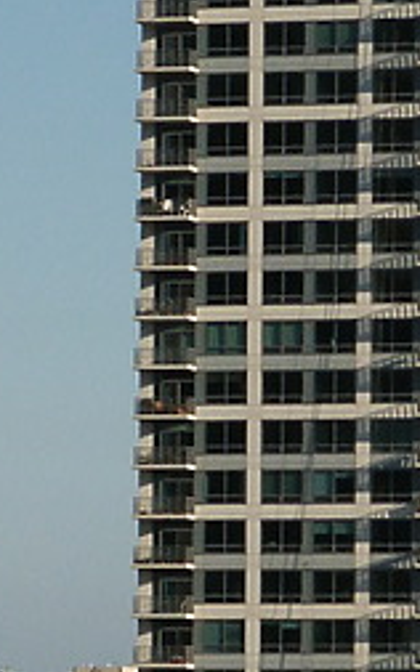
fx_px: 7183
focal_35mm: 392
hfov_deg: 3.3
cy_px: 571
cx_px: 389
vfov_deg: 5.4
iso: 64
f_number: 8
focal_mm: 21.21
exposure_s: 1/250
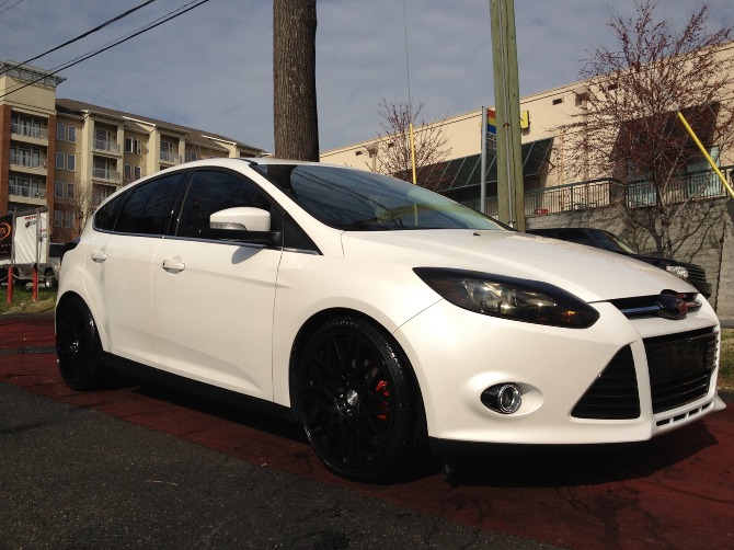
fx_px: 742
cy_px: 275
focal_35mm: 35
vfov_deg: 40.7
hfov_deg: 52.6
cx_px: 367
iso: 64
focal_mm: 4.28
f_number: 2.4
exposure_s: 1/3953
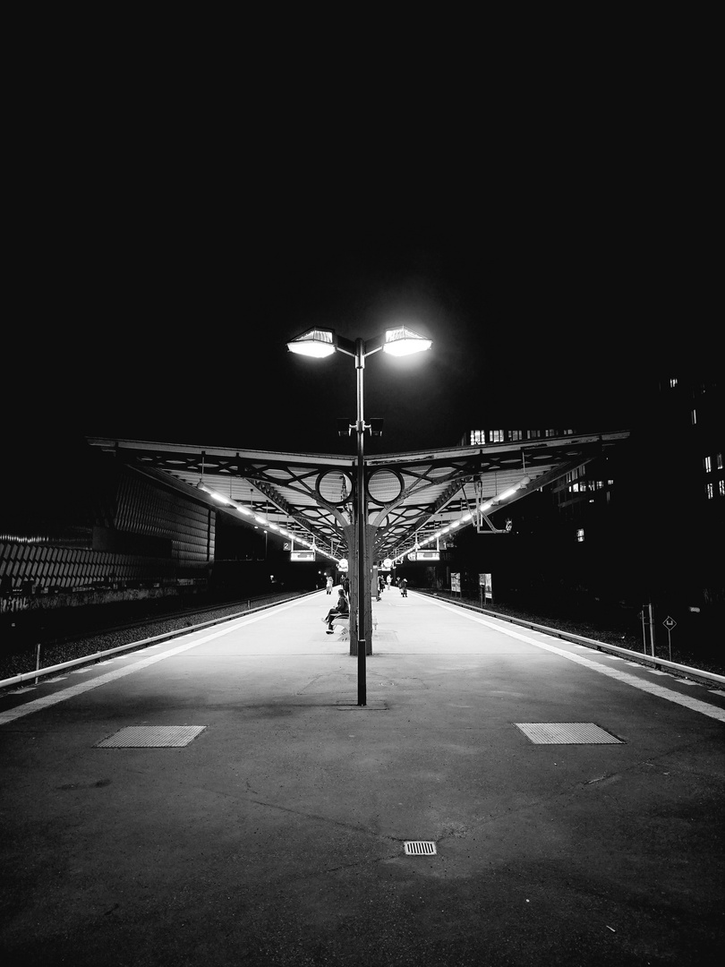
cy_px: 484
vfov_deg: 73.9
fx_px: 642
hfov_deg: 58.9
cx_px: 362
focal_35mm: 23
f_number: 1.7
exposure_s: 1/50
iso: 1600
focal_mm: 6.3
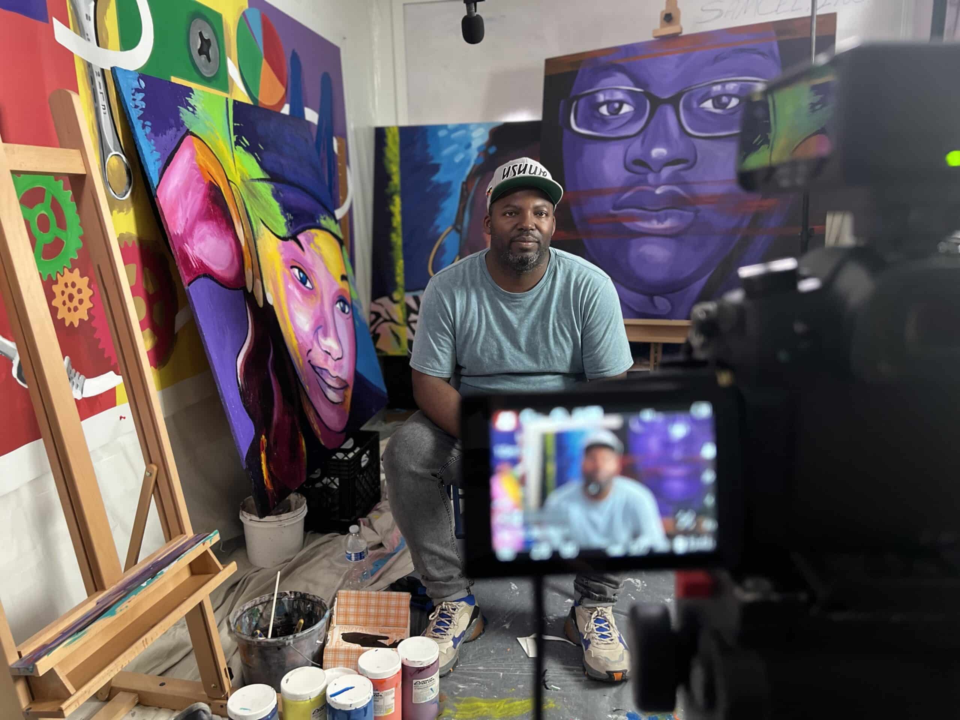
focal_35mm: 26
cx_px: 480
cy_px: 360
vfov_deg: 53.1
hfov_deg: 67.3
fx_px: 721
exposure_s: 1/45
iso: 200
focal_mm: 5.7
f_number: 1.5
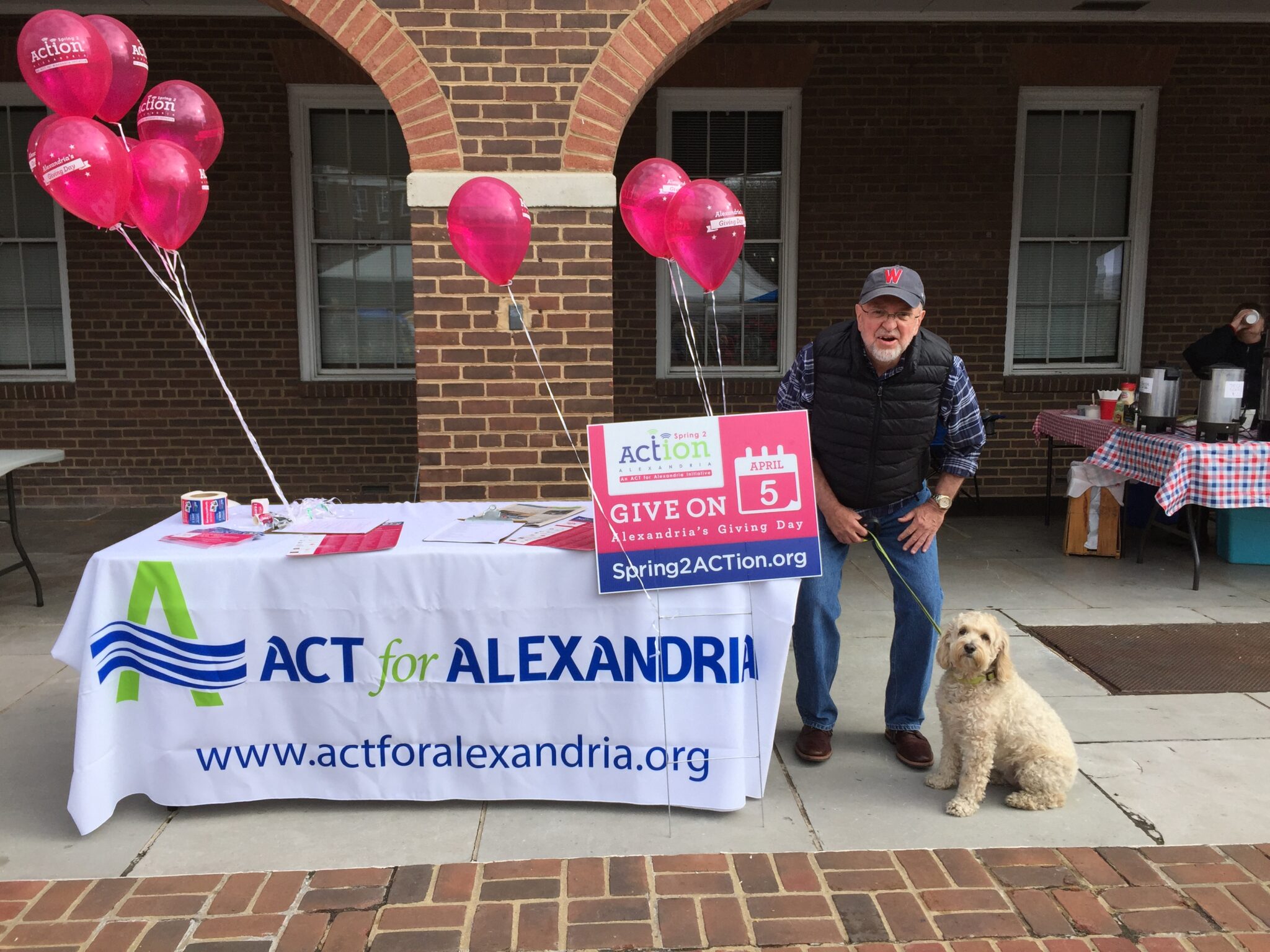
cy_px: 476
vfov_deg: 48.2
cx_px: 635
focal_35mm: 29
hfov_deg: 61.7
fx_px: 1064
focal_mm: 4.15
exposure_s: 1/1099
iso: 32
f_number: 2.2
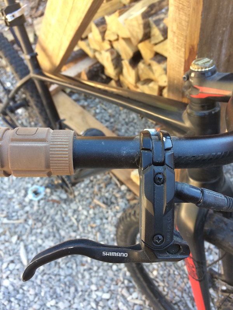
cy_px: 155
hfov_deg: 48.2
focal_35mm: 29
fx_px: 260
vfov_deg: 61.7
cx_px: 116
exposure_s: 1/40
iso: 40
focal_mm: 4.15
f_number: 2.2
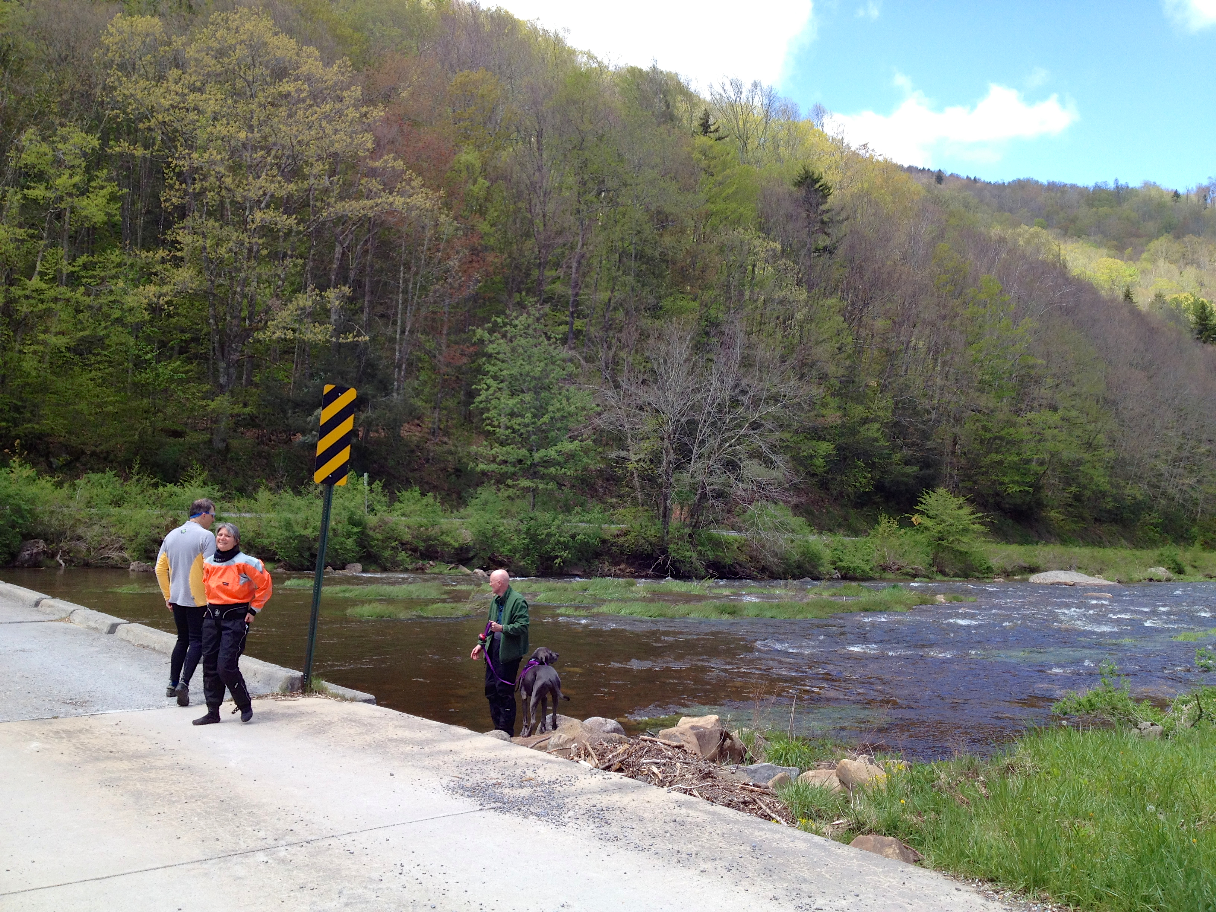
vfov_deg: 40.7
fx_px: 1229
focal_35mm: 35
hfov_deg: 52.6
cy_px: 456
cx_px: 608
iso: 50
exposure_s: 1/593
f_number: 2.4
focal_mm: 4.28
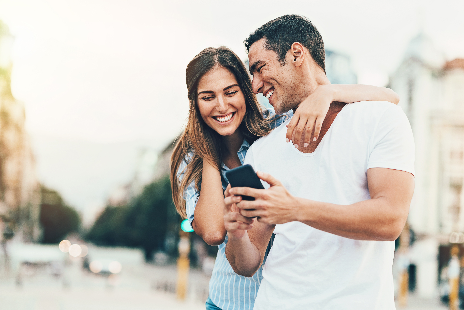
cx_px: 232
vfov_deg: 16.1
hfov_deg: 23.9
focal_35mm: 85
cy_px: 155
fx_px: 1095
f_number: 2.2
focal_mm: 85
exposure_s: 1/640
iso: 160
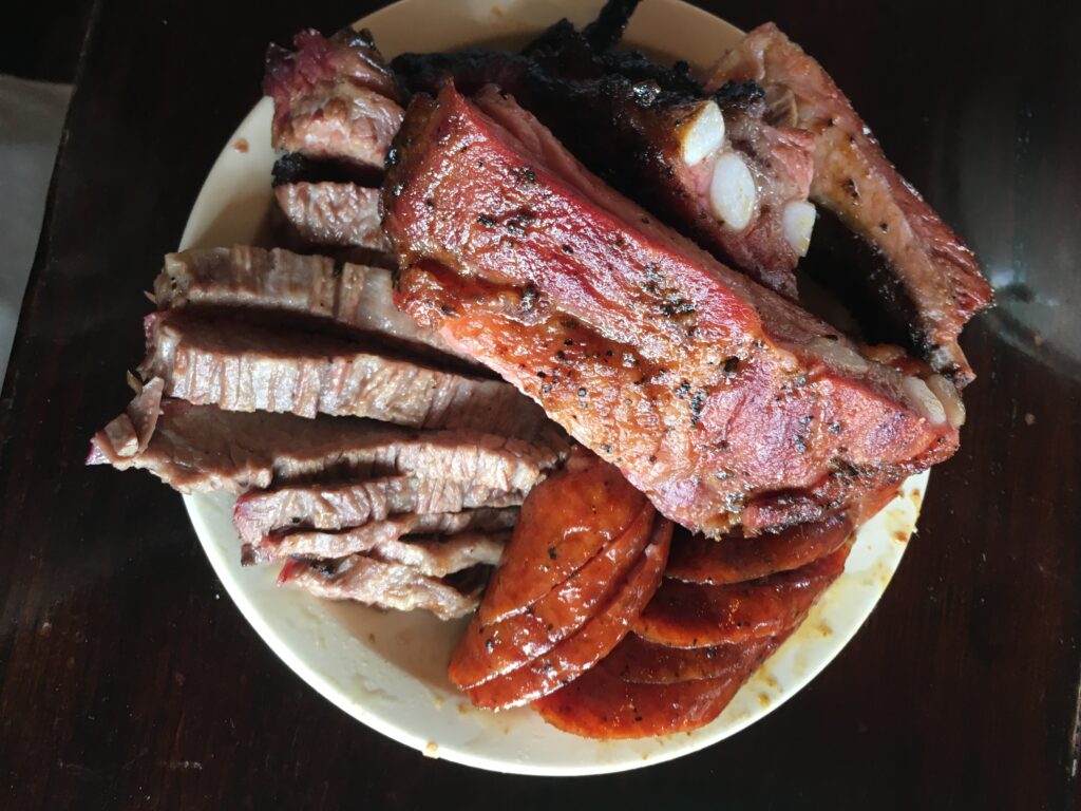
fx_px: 906
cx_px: 540
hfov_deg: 61.7
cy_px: 406
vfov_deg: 48.2
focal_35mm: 29
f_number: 2.2
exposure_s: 1/30
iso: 64
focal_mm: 4.15
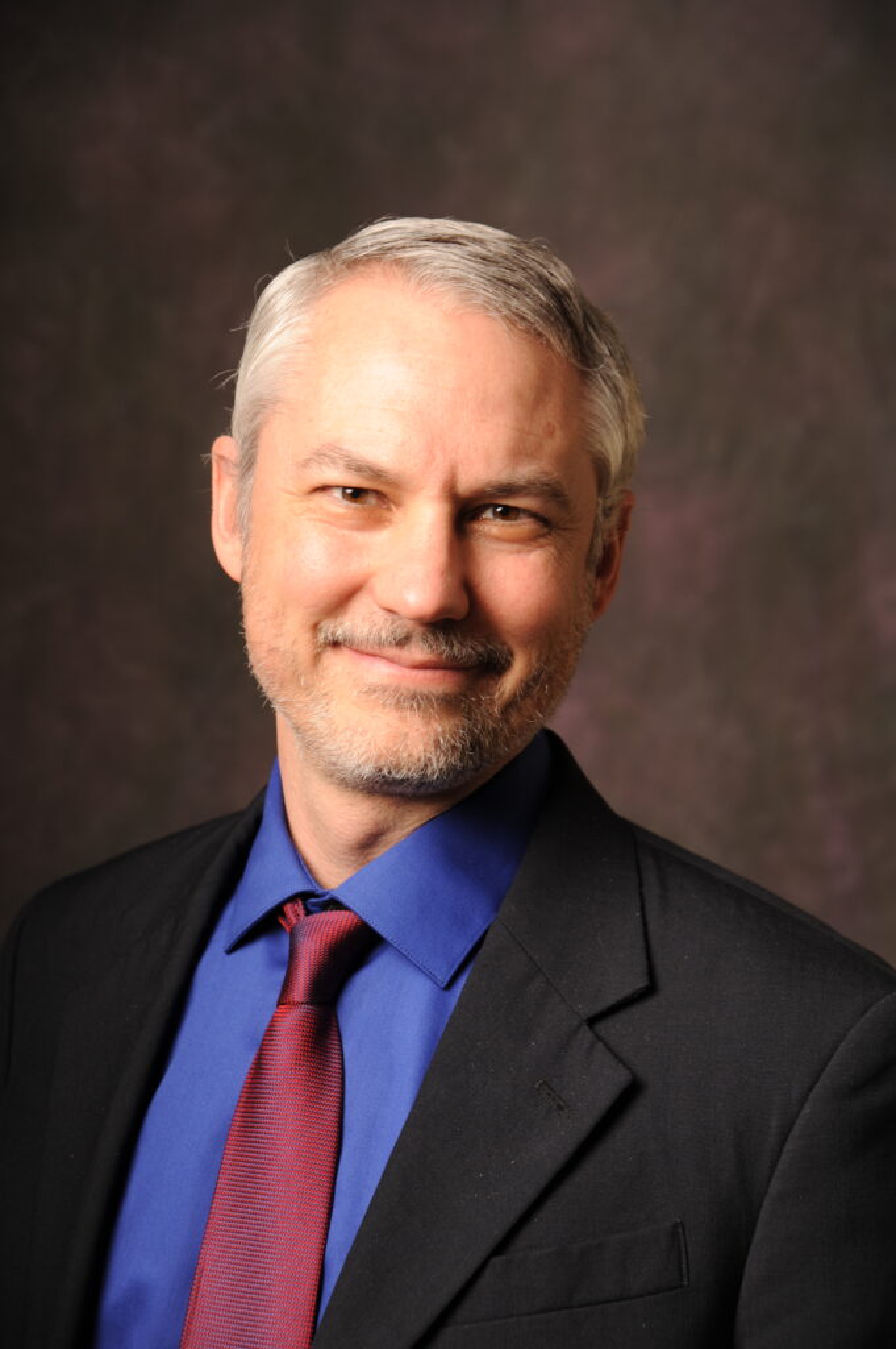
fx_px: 3178
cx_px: 448
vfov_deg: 23.9
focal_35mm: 85
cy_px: 674
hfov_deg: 16.0
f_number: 6.3
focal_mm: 85
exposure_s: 1/250
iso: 200
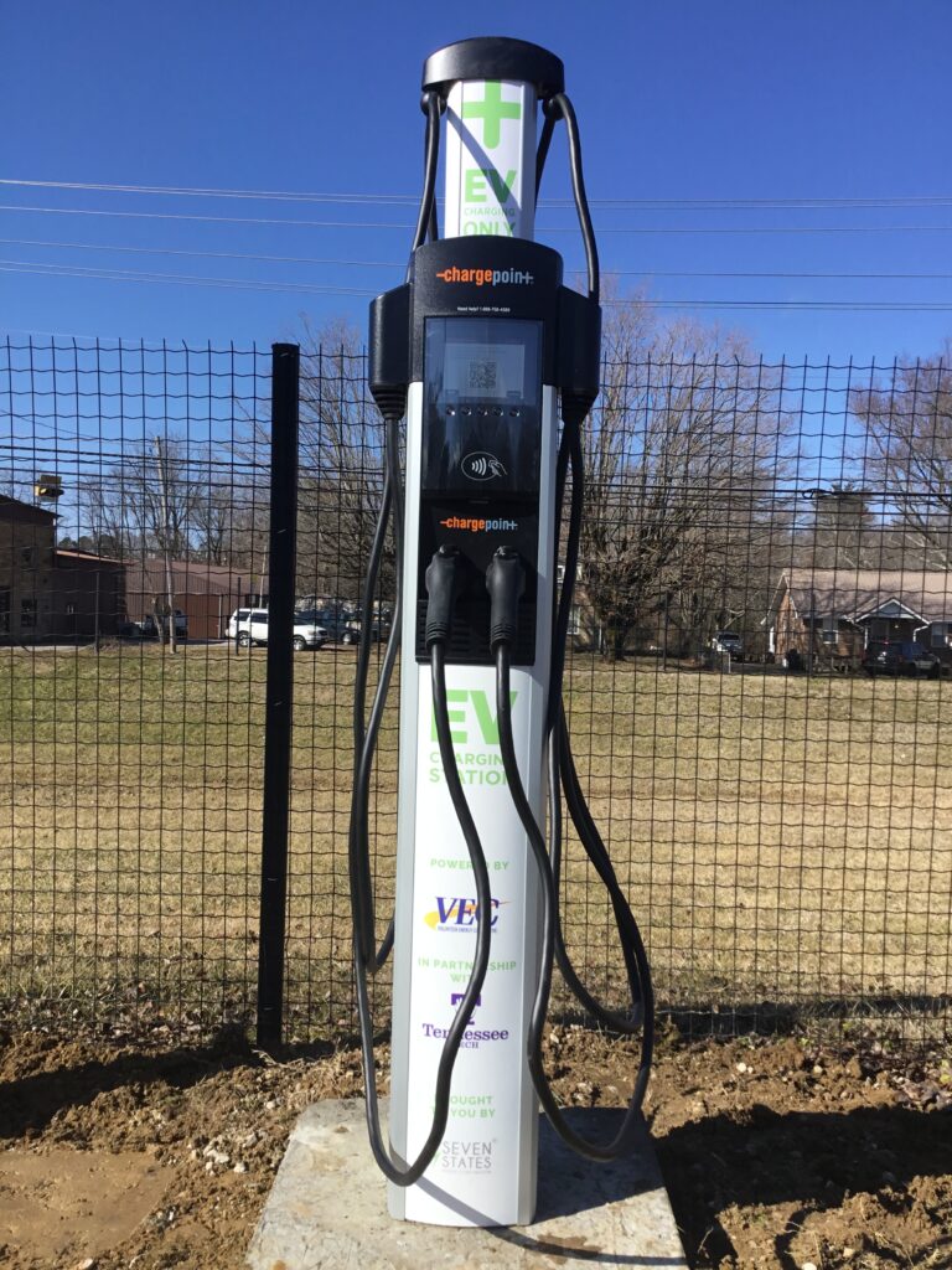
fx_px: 1137
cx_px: 476
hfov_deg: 45.4
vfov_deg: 58.4
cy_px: 635
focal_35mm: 31
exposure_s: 1/1314
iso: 25
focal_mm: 3.3
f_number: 2.4
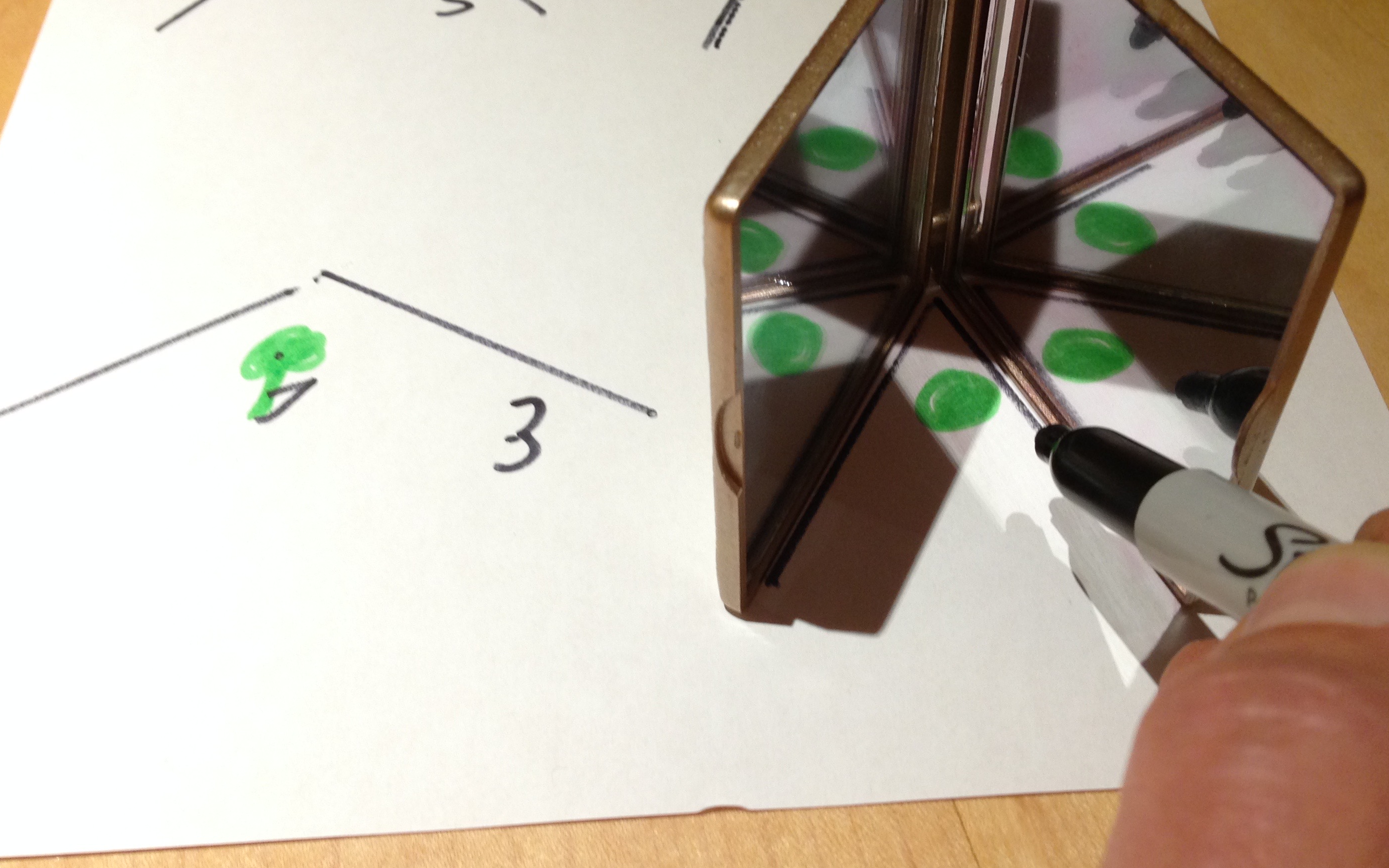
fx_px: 1552
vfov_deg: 31.2
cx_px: 684
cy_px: 425
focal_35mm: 41
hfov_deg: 48.2
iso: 100
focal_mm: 4.12
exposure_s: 1/20
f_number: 2.4
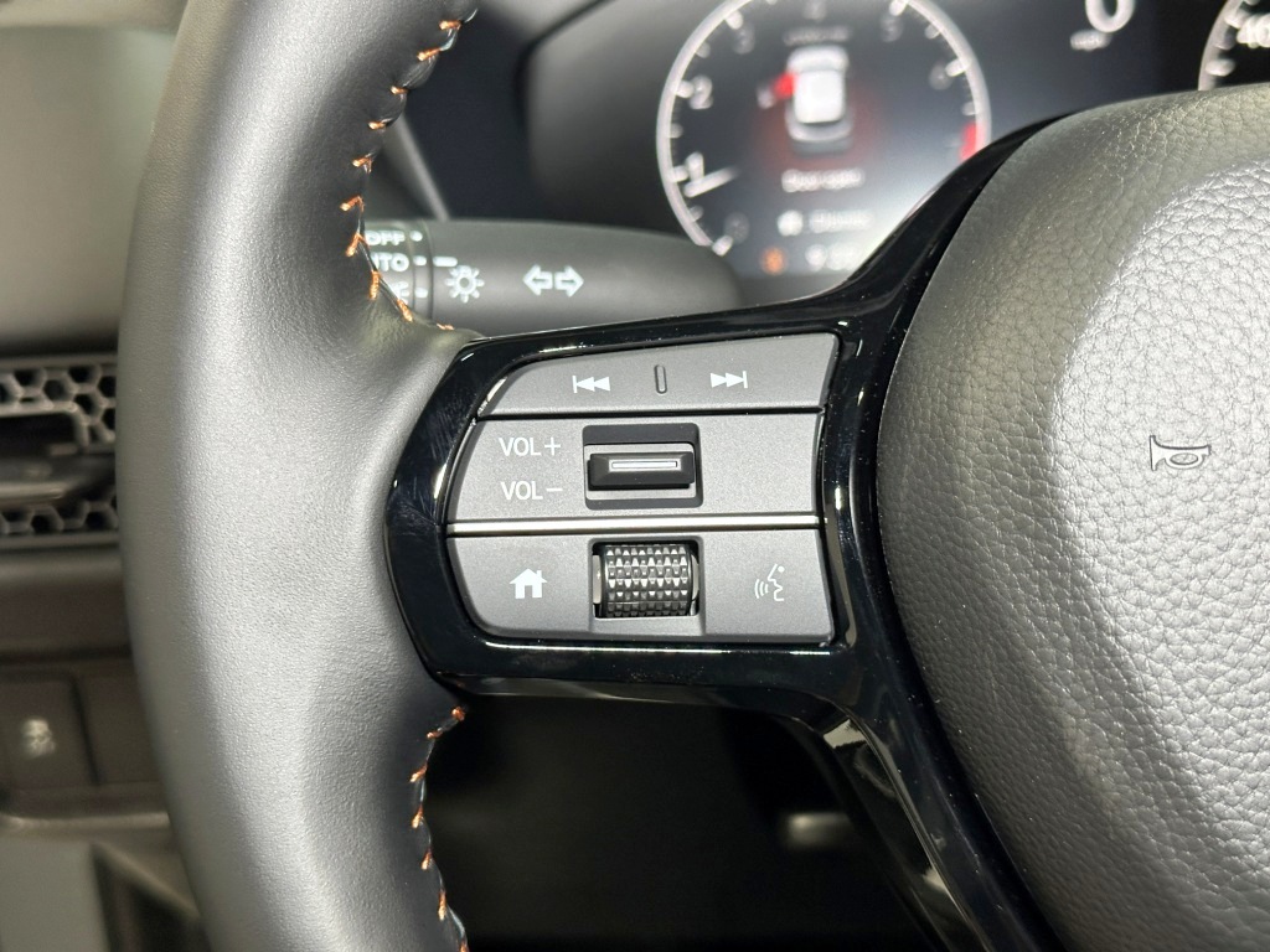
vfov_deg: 30.3
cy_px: 476
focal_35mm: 48
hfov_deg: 39.7
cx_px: 635
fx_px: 1761
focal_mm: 6.86
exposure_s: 1/40
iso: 400
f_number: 1.78
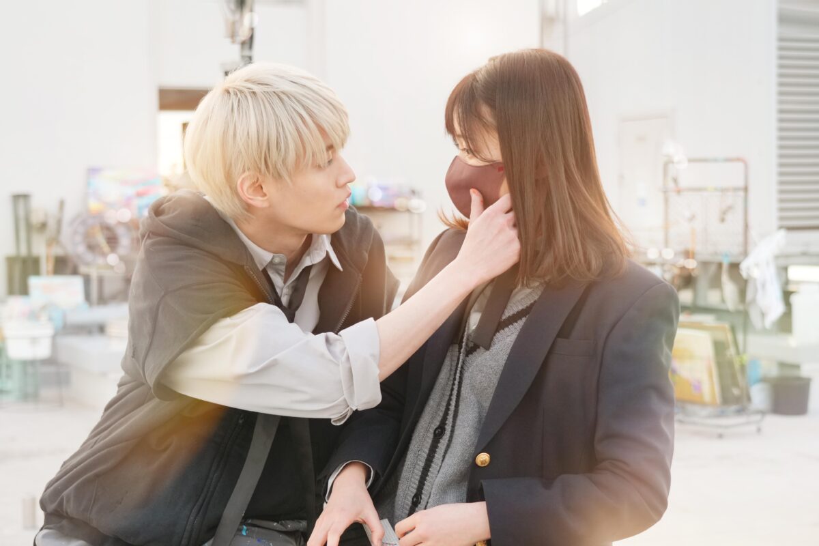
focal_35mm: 67
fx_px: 1524
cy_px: 273
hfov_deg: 30.1
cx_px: 410
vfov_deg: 20.3
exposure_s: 1/320
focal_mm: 45
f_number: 4
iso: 800
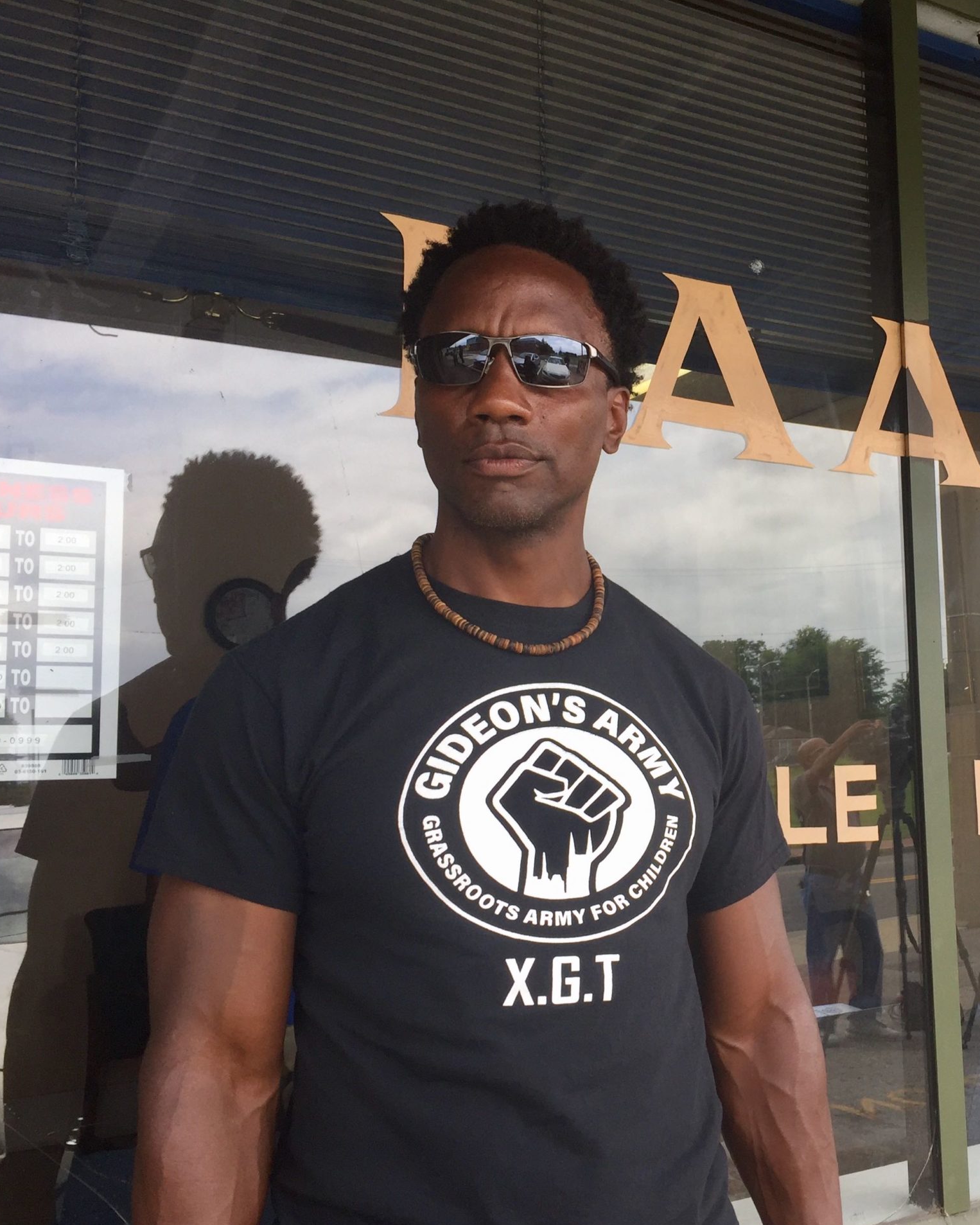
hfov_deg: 37.7
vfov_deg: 47.9
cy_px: 615
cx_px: 784
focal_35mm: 38
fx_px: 1377
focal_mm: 4.15
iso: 32
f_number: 2.2
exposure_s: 1/377
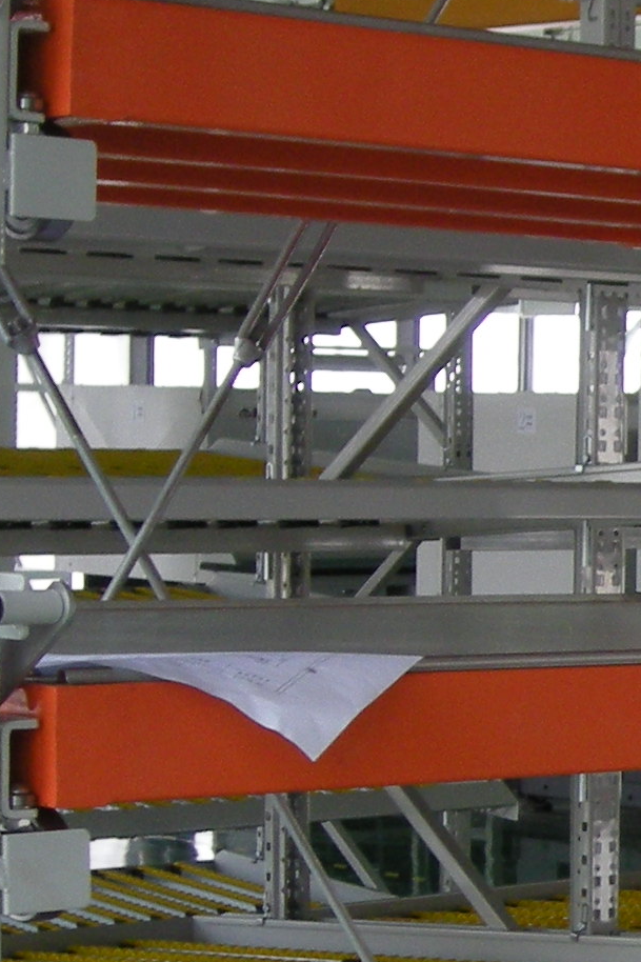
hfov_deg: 9.9
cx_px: 1181
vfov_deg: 15.8
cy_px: 582
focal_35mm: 130
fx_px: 3473
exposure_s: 1/56
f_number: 2.8
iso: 107
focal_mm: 5.7
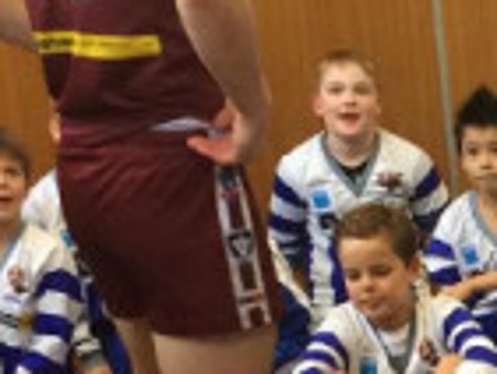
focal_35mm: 163
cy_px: 589
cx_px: 864
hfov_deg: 11.3
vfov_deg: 8.9
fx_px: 2342
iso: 100
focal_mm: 4.12
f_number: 2.2
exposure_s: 1/30
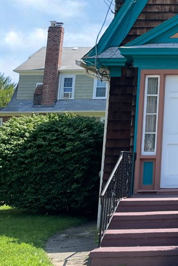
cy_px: 55
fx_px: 496
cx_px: 281
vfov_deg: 29.4
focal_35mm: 67
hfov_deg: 17.8
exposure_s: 1/1800
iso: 32
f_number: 1.6
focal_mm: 4.2
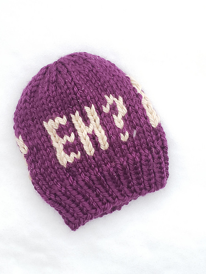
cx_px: 103
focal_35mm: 26
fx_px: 206
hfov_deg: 53.1
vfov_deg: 67.3
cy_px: 137
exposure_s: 1/120
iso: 320
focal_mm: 4.3
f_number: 2.4
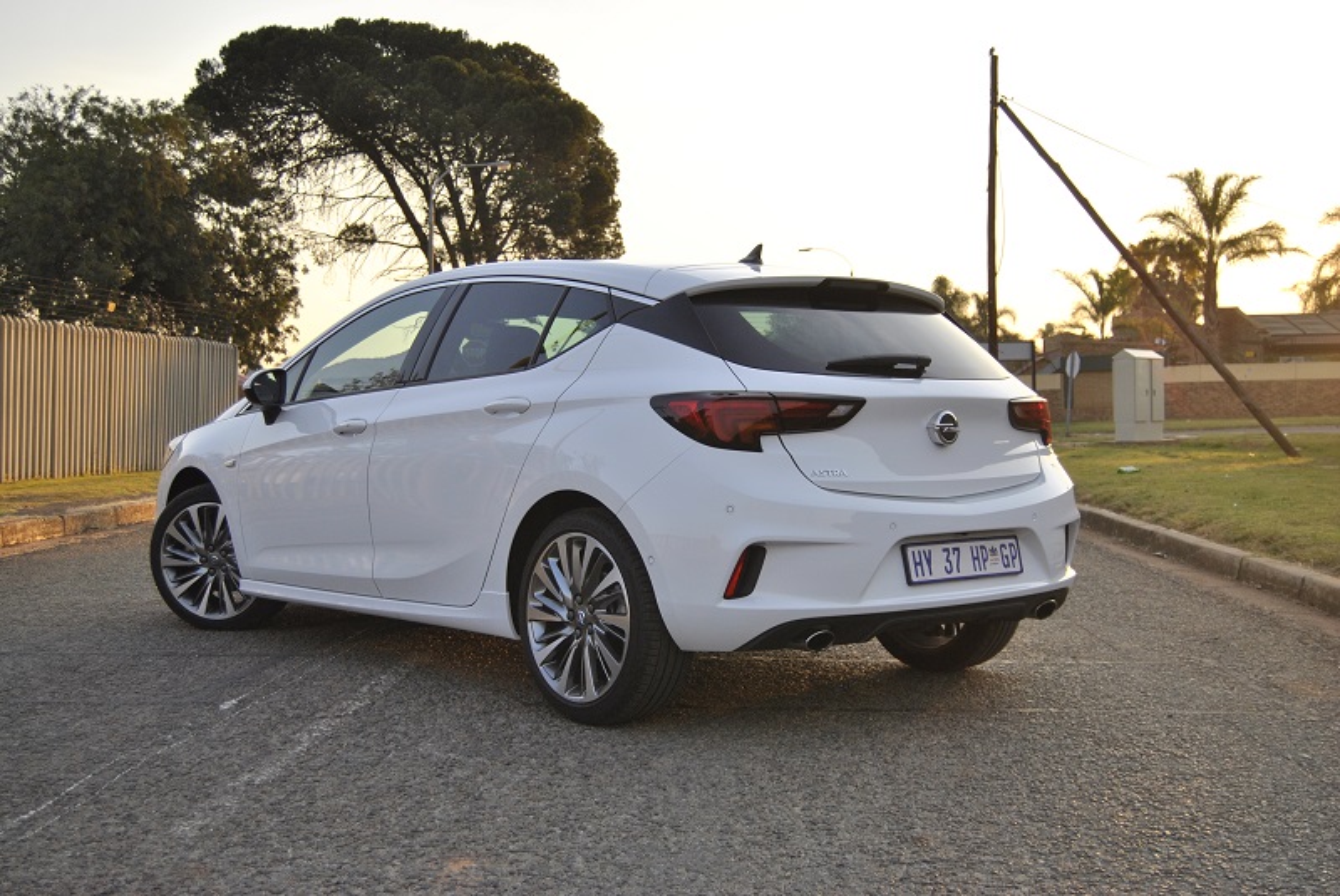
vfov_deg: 32.0
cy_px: 448
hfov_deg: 46.4
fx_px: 1565
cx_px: 670
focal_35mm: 42
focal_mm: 28
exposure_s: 1/500
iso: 220
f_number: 4
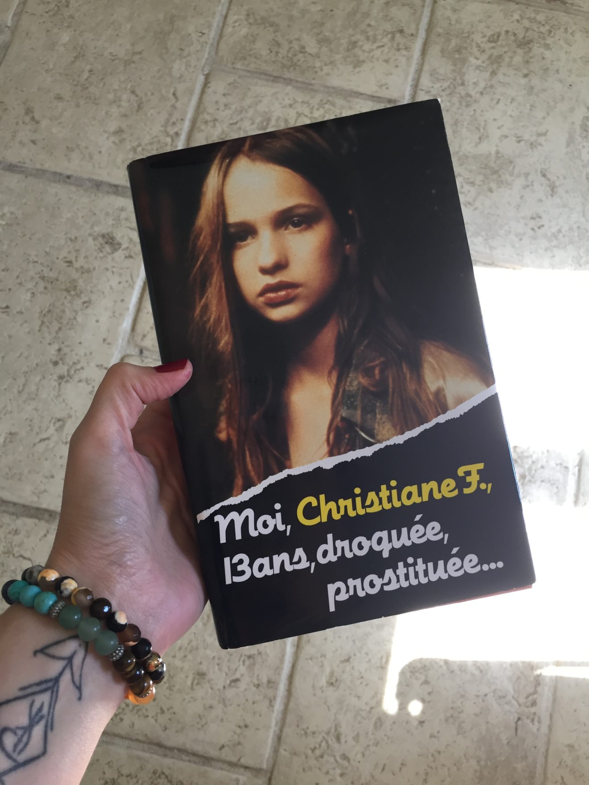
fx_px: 658
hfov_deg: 48.2
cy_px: 392
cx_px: 294
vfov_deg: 61.7
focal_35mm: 29
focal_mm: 4.15
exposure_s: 1/33
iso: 32
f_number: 2.2
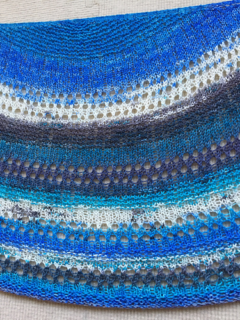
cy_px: 160
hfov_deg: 48.2
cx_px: 120
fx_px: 268
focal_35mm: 29
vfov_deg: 61.7
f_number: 2.2
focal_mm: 4.15
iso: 200
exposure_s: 1/30
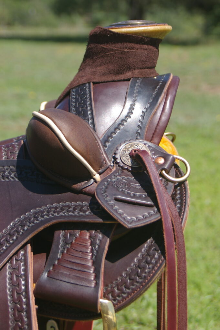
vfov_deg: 17.1
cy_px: 165
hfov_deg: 11.4
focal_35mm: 120
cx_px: 110
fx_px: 1102
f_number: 8
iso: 200
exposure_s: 1/250
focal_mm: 80
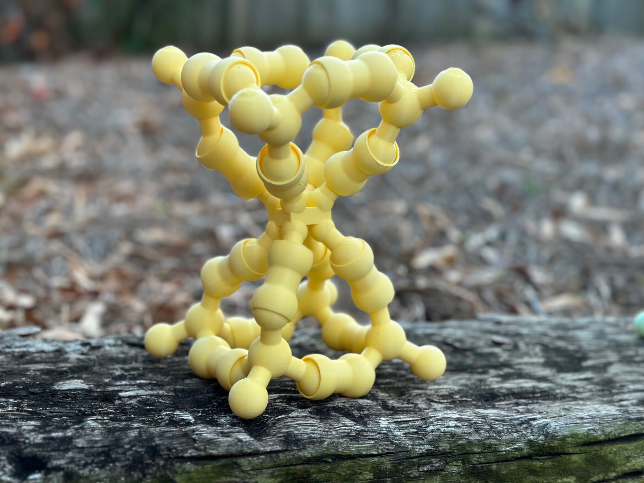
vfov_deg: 30.3
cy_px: 242
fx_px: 893
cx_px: 322
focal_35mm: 48
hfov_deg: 39.7
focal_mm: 6.86
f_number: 1.78
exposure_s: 1/286
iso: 80
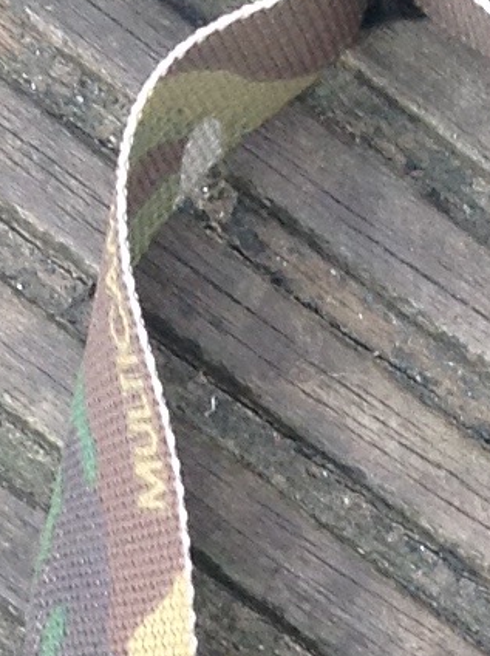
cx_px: 424
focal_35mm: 214
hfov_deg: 6.9
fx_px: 4047
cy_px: 1344
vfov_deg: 8.7
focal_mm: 4.28
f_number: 2.4
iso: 50
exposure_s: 1/60
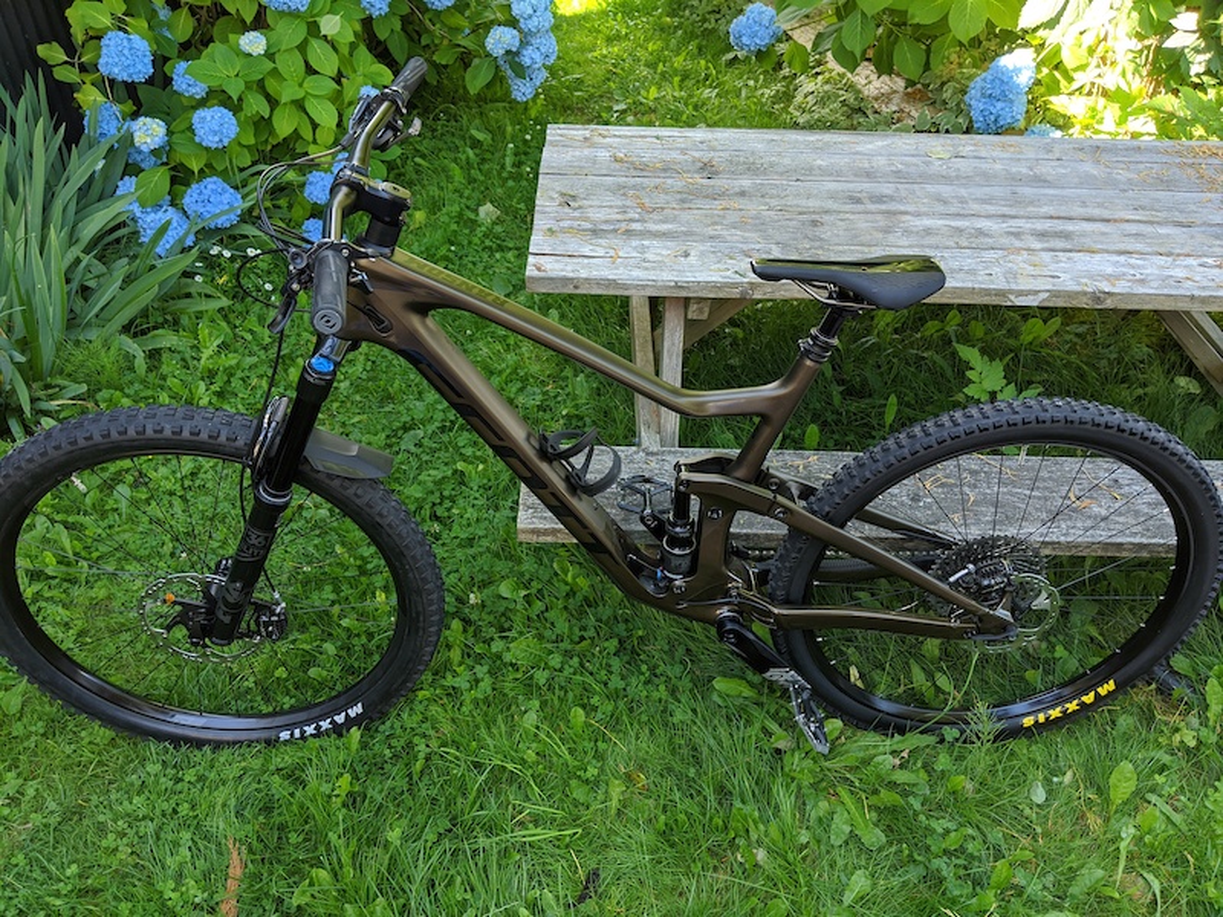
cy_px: 458
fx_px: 954
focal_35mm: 27
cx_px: 612
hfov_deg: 65.3
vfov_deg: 51.4
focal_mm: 4.44
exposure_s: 1/108
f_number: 1.8
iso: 42
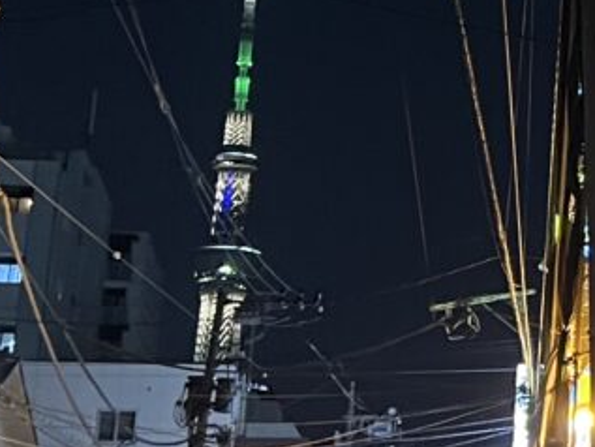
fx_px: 2167
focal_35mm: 126
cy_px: -24
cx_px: 907
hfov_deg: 14.5
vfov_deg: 11.6
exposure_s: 1/33
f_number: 1.5
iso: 400
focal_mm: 5.7
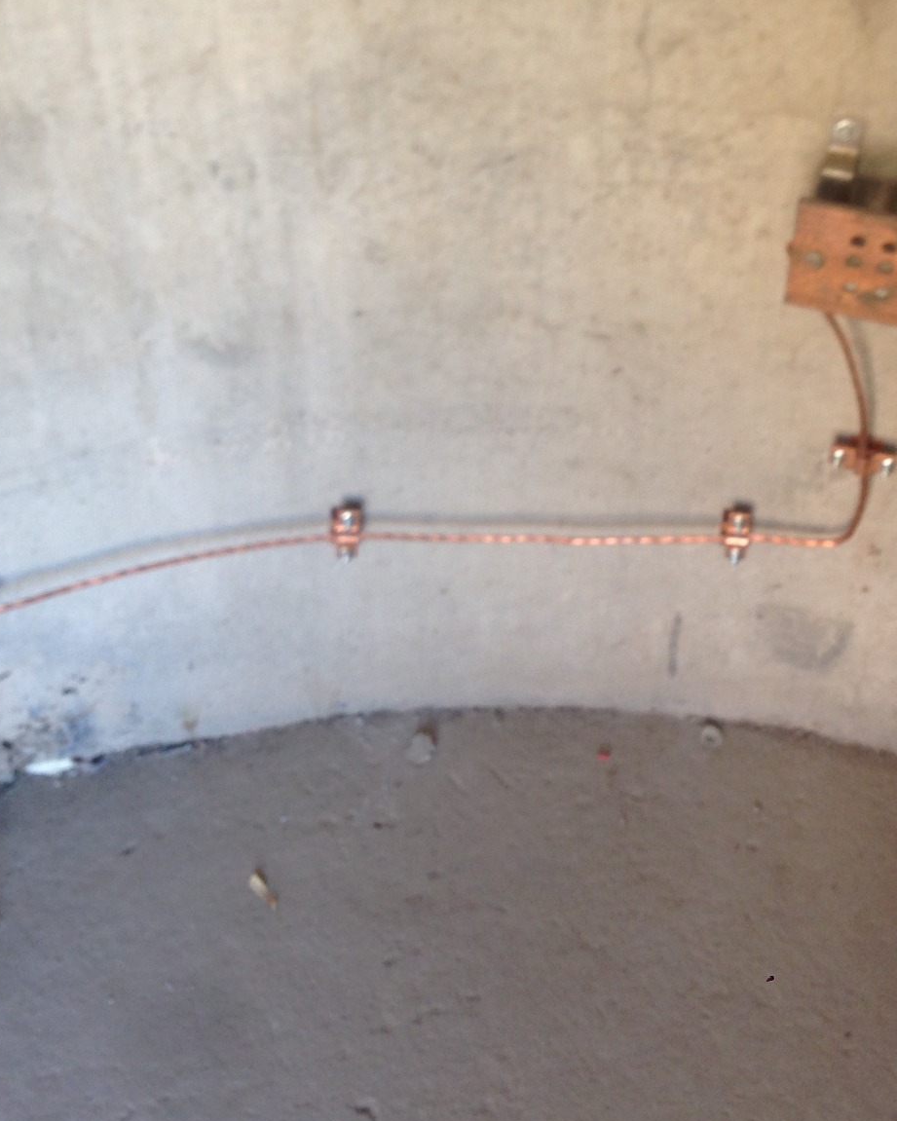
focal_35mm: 56
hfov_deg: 27.1
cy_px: 462
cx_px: 539
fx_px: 1858
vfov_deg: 33.5
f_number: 2.4
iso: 50
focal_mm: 4.12
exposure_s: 1/30
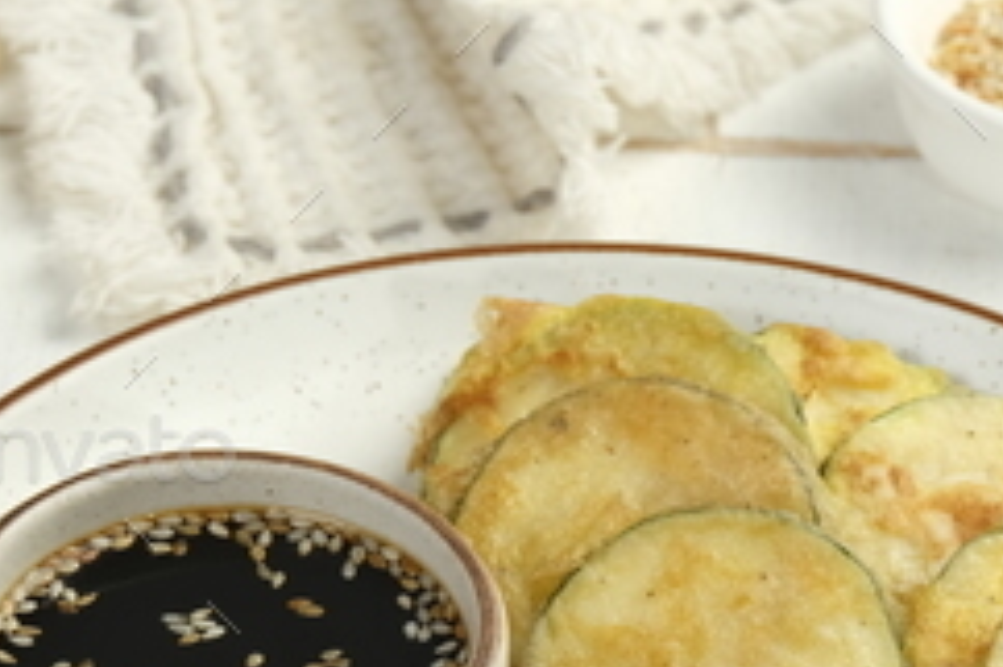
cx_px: 659
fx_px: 10663
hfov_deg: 5.4
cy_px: 644
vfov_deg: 3.6
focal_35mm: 383
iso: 200
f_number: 8
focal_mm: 104.9
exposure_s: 1/250
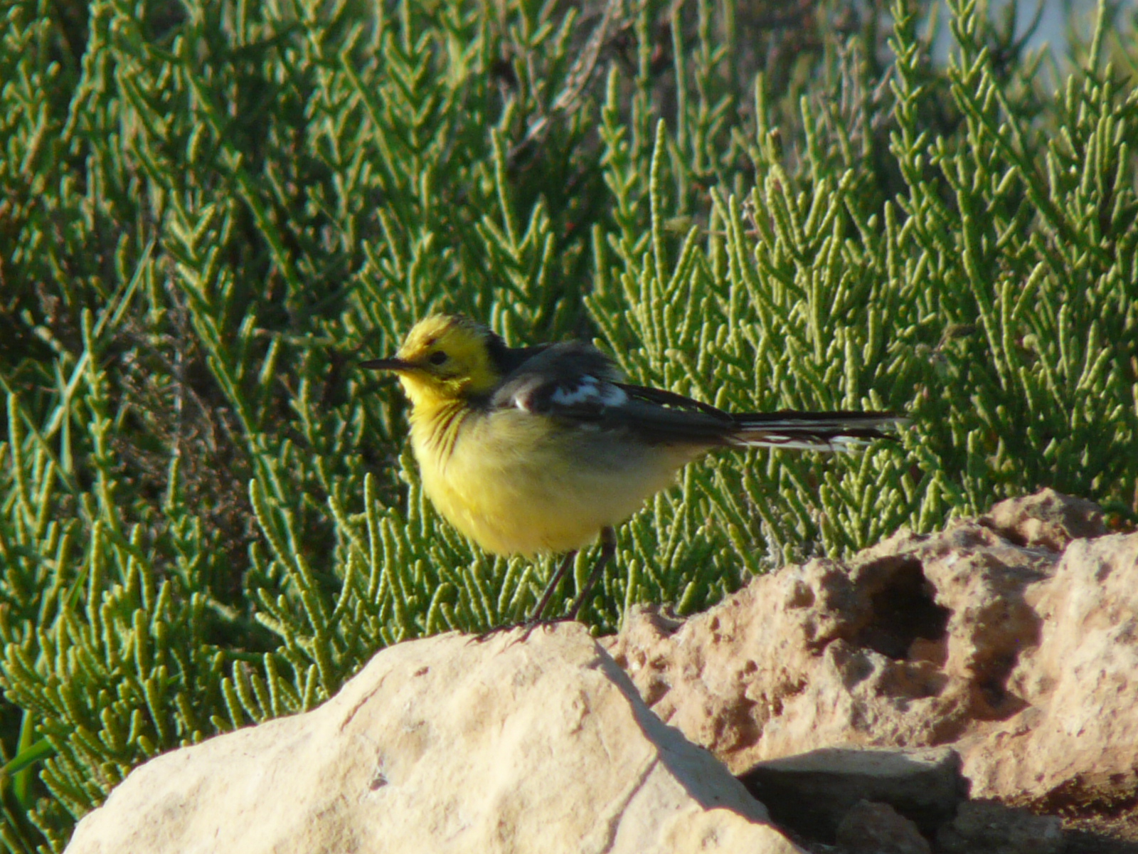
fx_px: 16569
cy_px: 427
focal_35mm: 504
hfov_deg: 3.9
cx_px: 569
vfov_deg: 3.0
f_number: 5.6
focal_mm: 82.8
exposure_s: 1/500
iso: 125
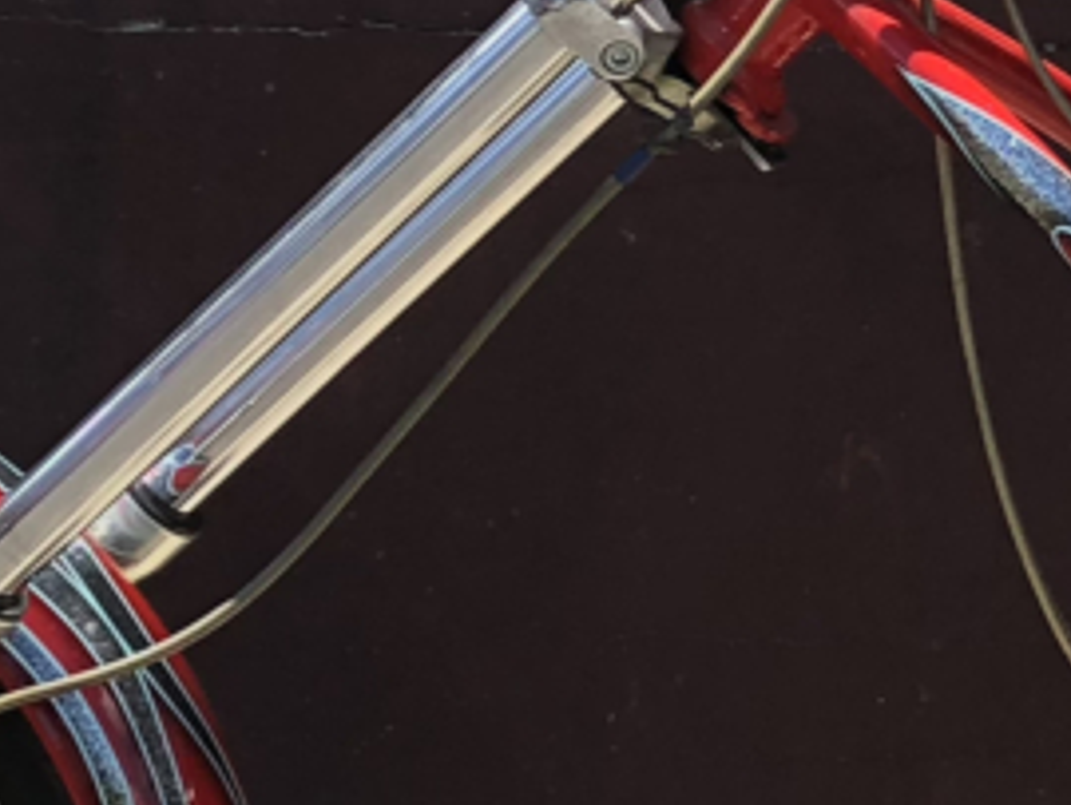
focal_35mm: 159
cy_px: 492
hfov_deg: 11.8
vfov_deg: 9.3
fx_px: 4924
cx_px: 1694
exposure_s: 1/725
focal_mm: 3.99
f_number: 1.8
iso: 20
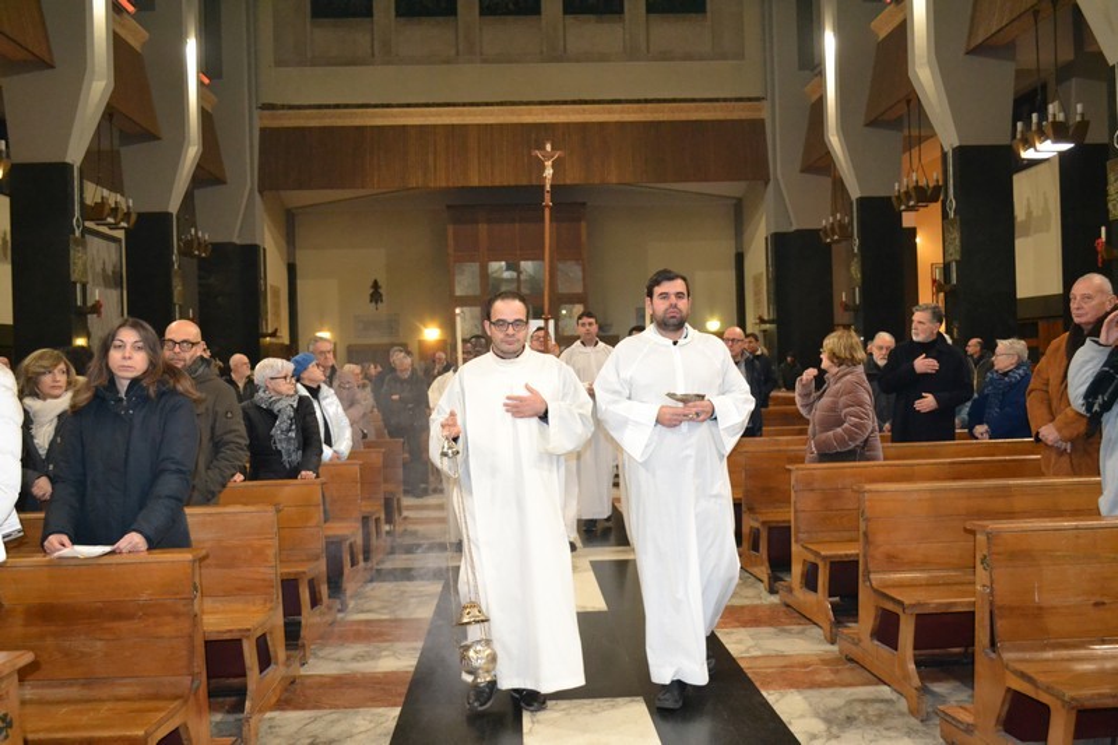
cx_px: 559
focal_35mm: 30
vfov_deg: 43.6
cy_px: 372
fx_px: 931
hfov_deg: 61.9
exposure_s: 1/60
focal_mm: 20
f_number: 3.8
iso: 3200
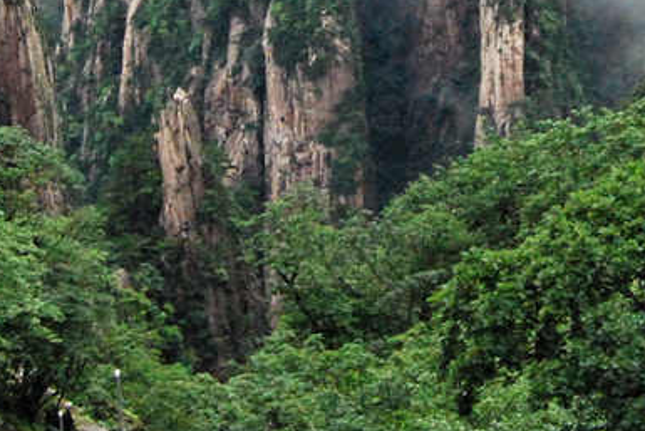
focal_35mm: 160
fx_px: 2868
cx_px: 523
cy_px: -197
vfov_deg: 8.4
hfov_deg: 12.8
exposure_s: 1/320
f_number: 9
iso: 1600
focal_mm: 26
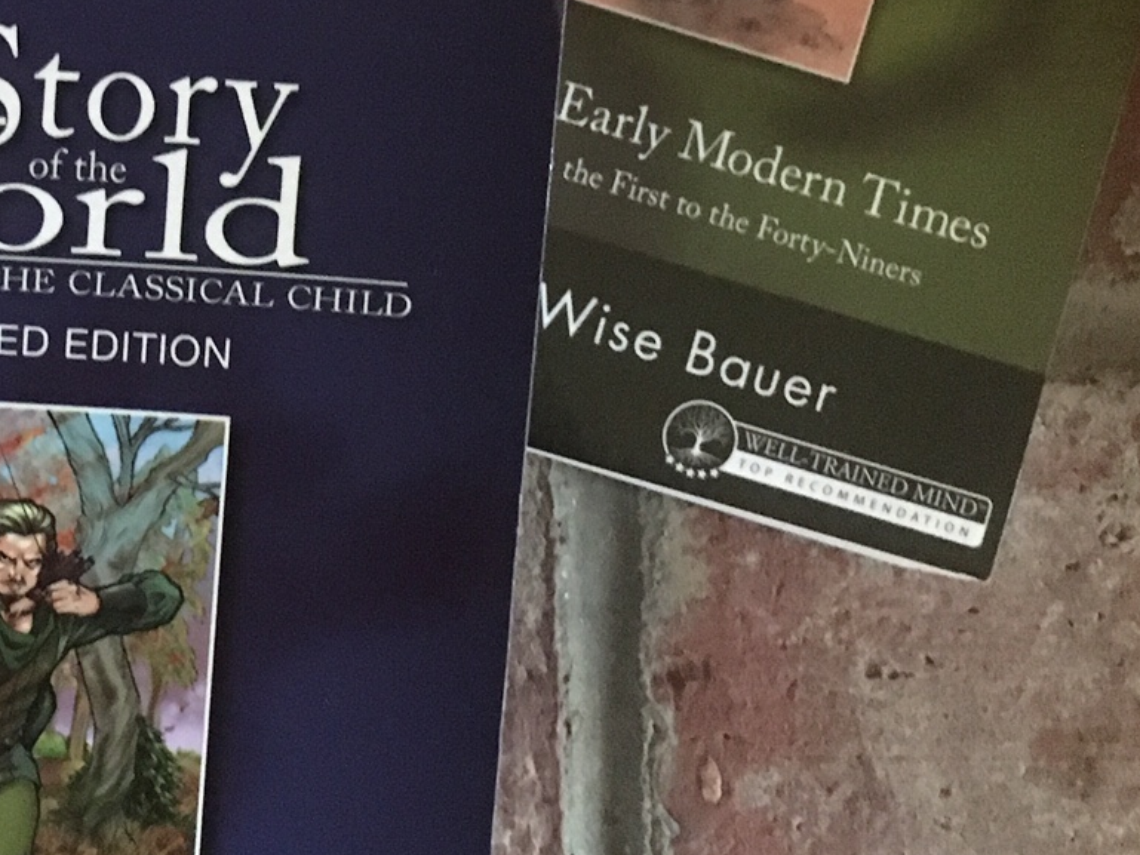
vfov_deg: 19.2
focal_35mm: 76
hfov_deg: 24.4
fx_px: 2503
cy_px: 190
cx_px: -12
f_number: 2.2
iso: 640
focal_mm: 4.15
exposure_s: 1/15
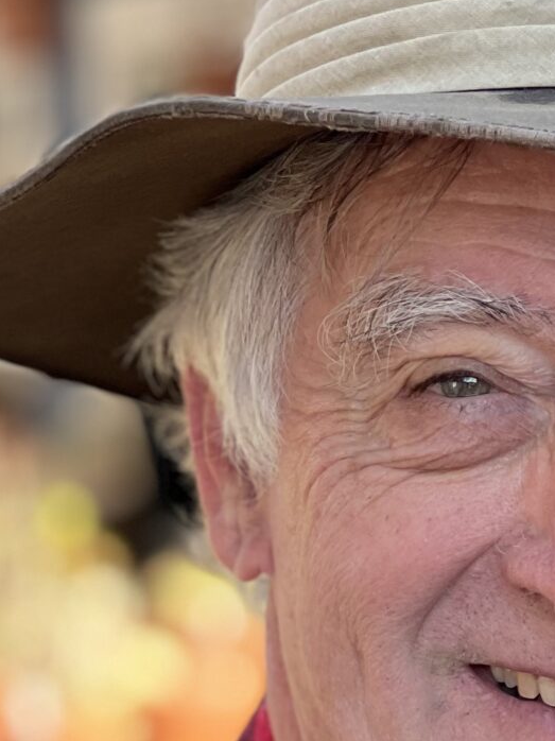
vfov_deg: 8.7
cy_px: 555
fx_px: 4834
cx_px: 644
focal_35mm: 226
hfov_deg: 6.5
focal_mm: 9
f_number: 2.8
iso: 64
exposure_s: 1/121
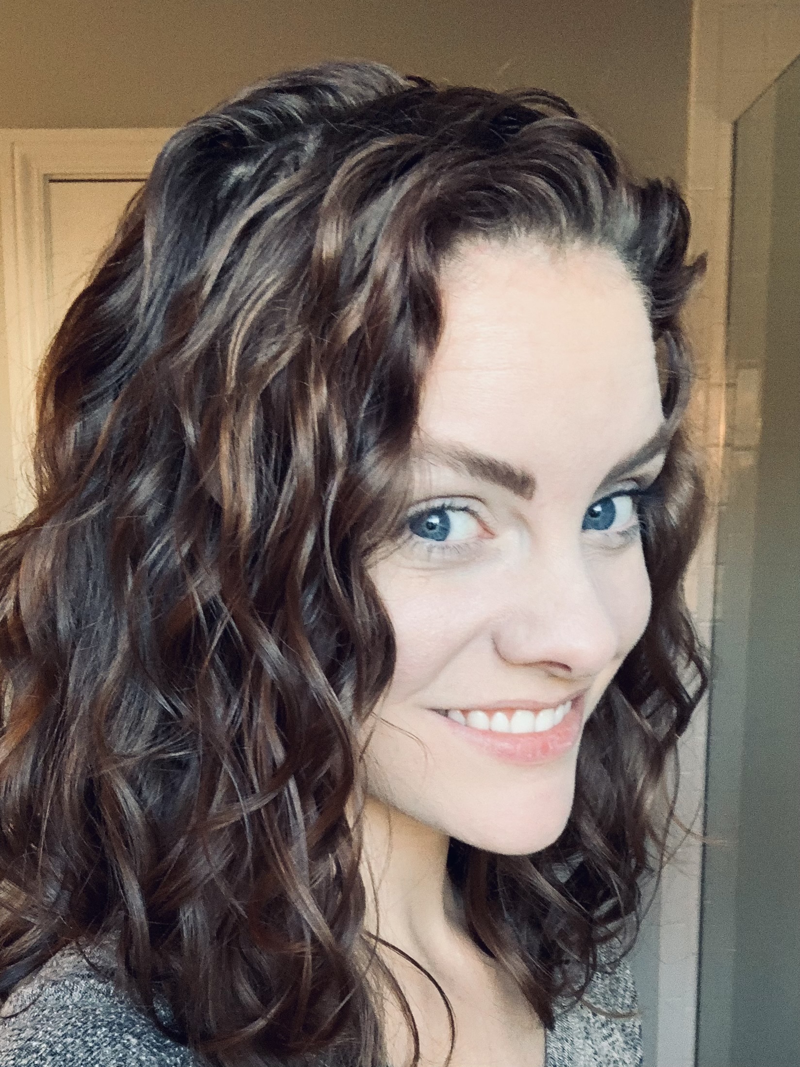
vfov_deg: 56.8
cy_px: 534
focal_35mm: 32
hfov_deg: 44.2
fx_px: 986
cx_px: 400
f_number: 2.2
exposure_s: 1/60
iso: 125
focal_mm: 2.87
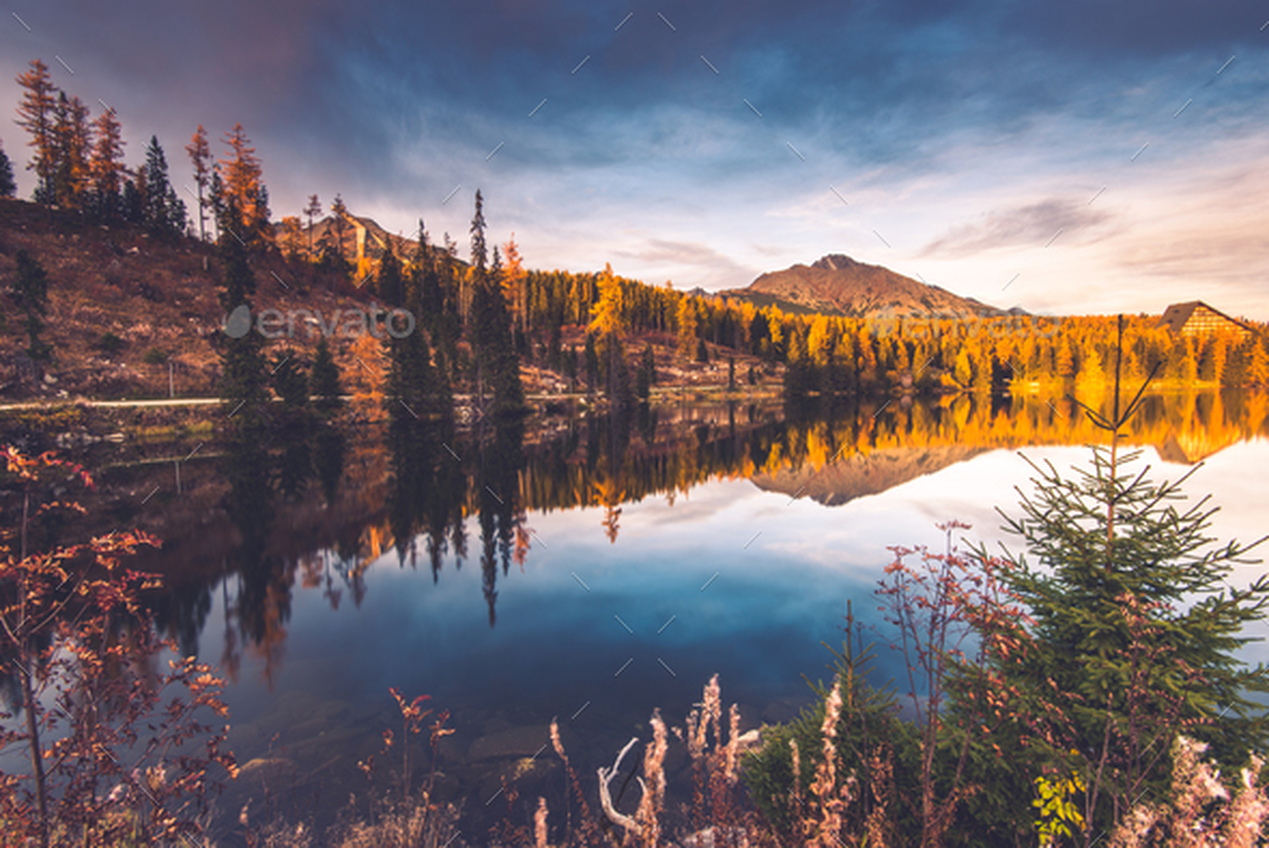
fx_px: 564
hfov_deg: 96.7
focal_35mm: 16
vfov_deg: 73.8
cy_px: 424
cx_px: 634
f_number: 16
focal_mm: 16
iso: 31
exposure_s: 1.6
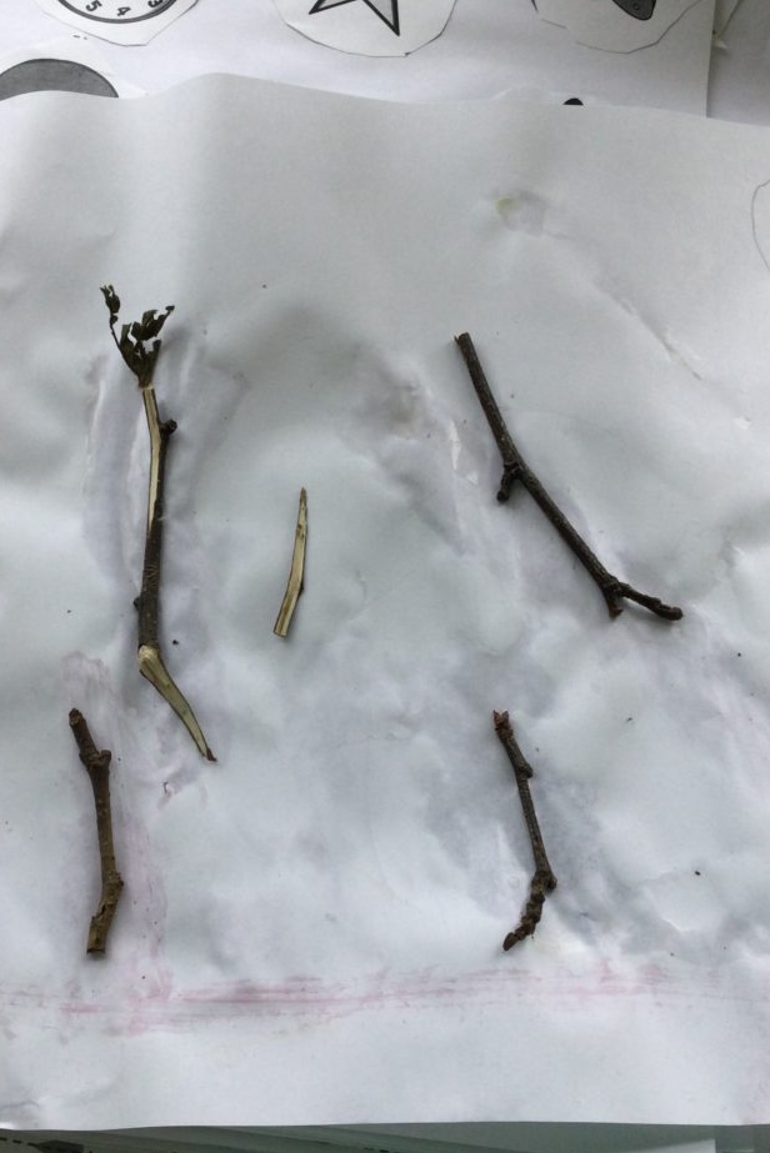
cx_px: 276
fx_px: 1410
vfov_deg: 44.5
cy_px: 580
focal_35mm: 44
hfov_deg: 30.4
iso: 32
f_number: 2.4
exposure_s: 1/100
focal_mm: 3.3
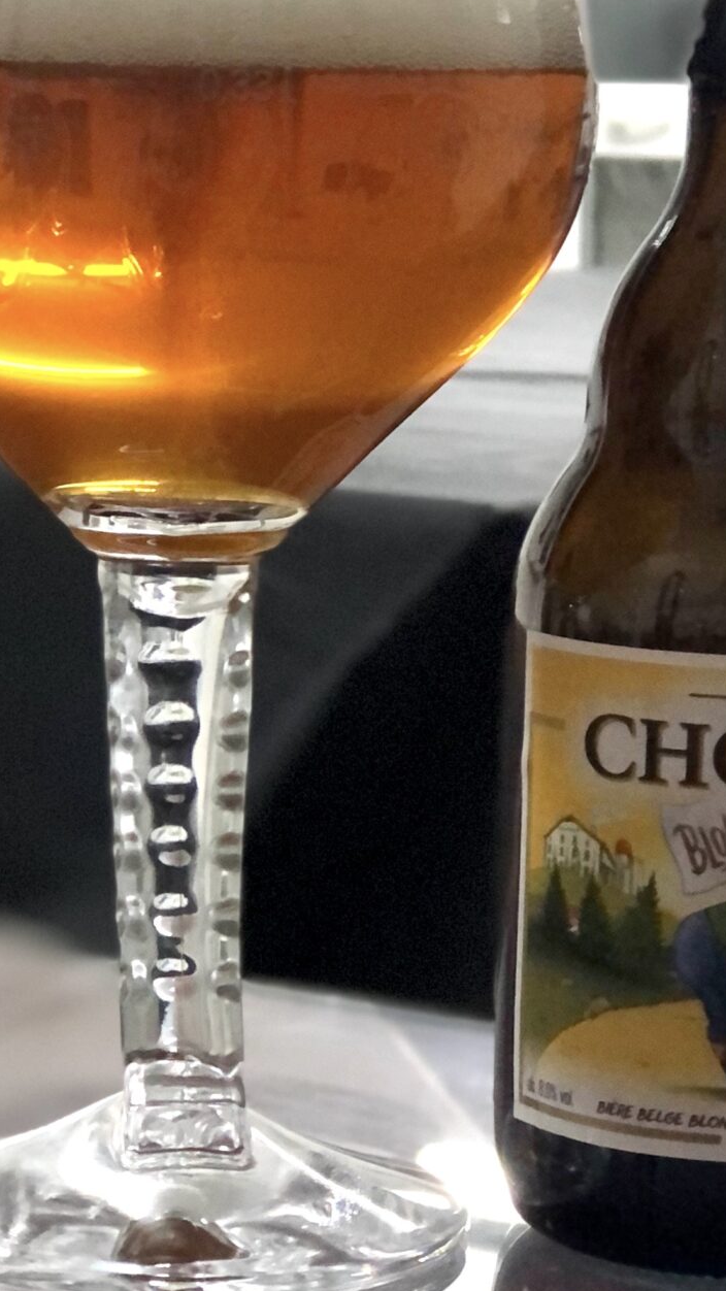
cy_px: 528
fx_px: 4348
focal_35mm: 127
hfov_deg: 9.5
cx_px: 509
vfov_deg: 16.9
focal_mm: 6.6
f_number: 2.8
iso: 320
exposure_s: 1/33
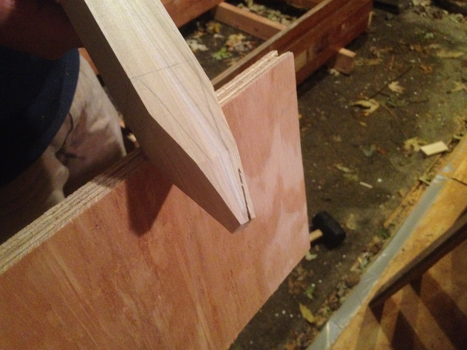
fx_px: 486
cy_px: 172
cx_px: 230
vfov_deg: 39.7
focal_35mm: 36
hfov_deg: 51.4
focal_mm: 4.28
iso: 640
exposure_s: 1/15
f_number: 2.4
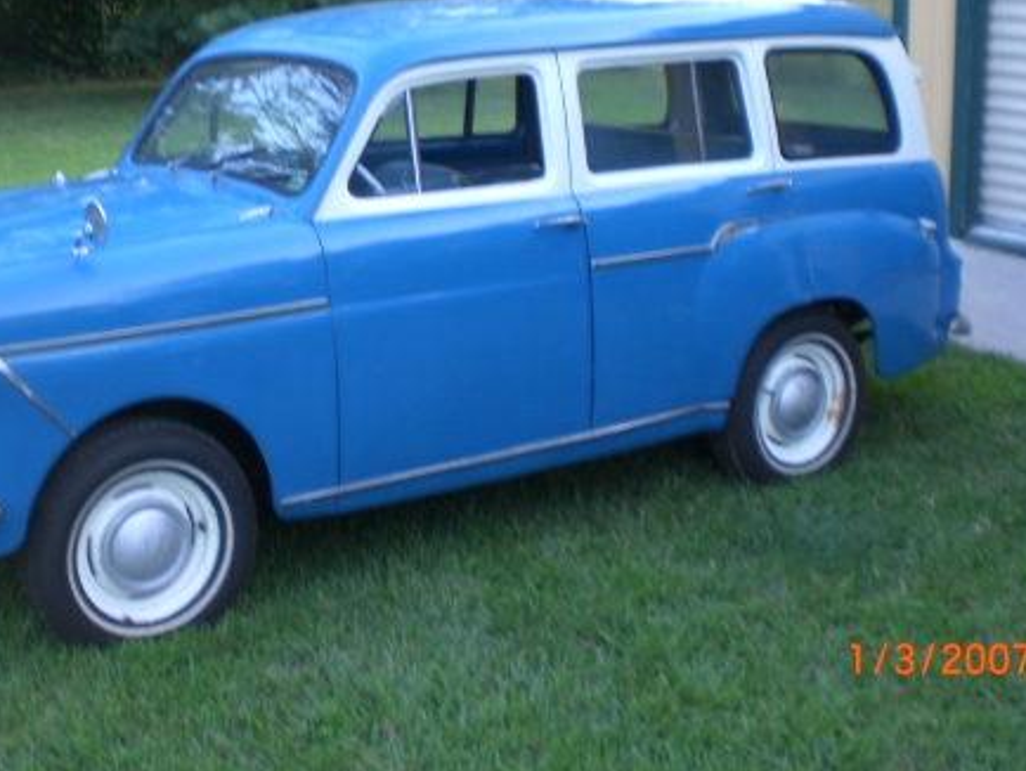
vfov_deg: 25.9
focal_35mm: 56
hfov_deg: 34.1
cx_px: 369
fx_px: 1661
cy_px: 208
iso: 100
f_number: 3.1
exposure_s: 1/60
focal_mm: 6.3
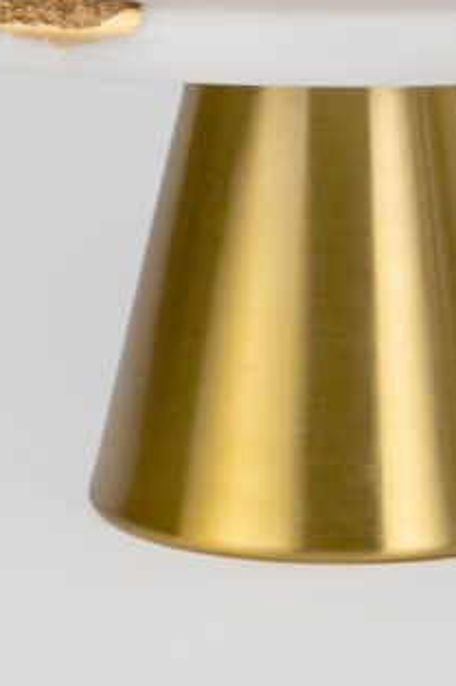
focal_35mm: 811
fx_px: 15442
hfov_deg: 1.7
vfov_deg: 2.5
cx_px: 189
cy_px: -763
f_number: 13
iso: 640
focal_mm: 165
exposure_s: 1/100
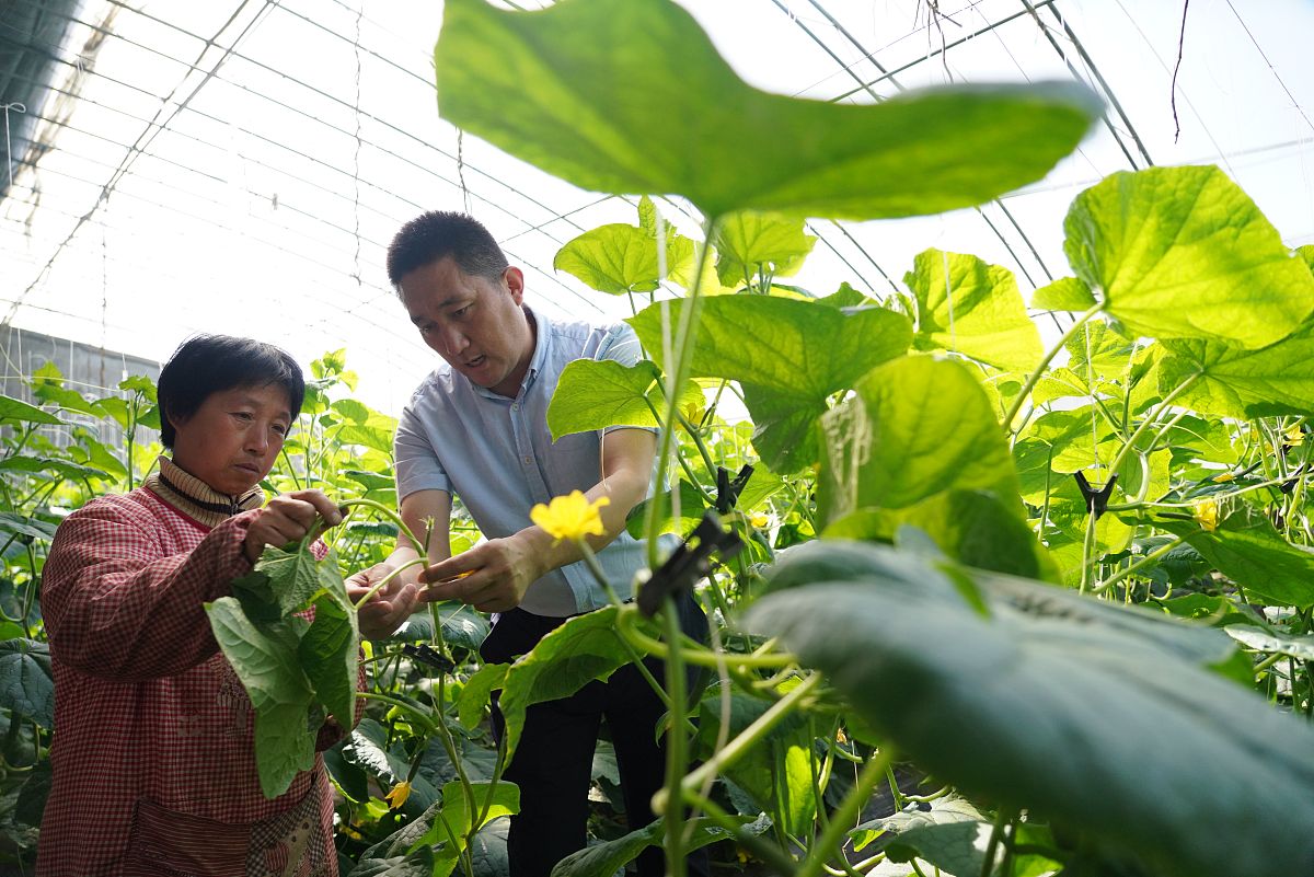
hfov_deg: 73.7
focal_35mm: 24
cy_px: 438
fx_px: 876
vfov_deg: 53.2
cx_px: 657
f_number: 4
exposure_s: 1/3200
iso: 2000
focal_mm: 24
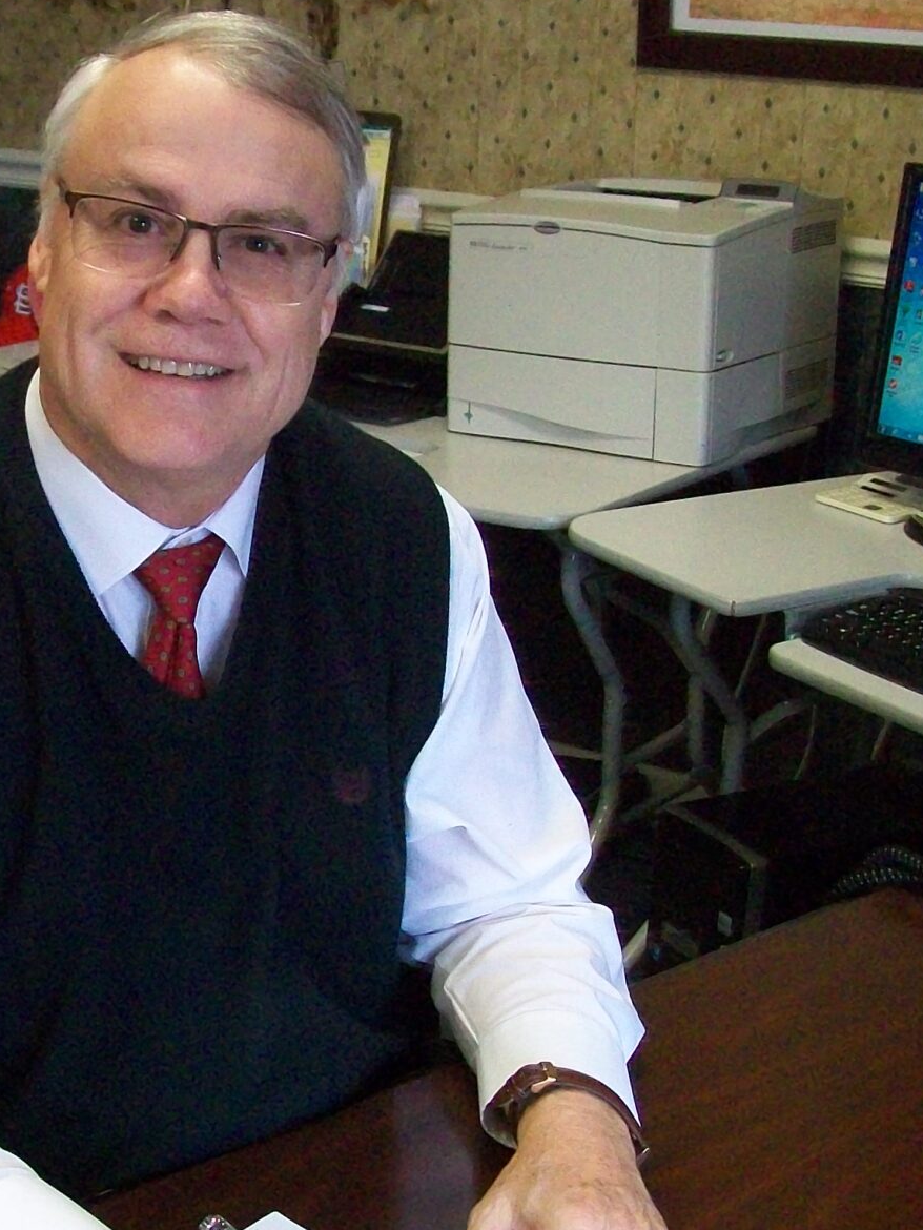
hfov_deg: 23.2
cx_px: 282
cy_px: 742
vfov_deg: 30.6
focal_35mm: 63
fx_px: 2239
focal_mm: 6
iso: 368
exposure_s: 1/125
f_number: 2.7
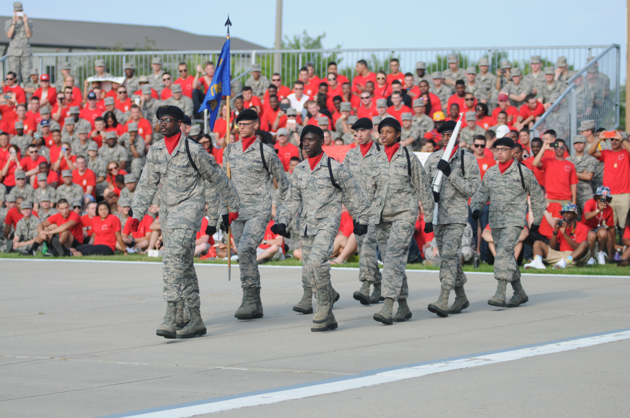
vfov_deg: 10.6
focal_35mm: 129
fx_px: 2255
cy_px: 209
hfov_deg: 15.9
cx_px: 315
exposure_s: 1/1600
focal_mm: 86
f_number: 2.8
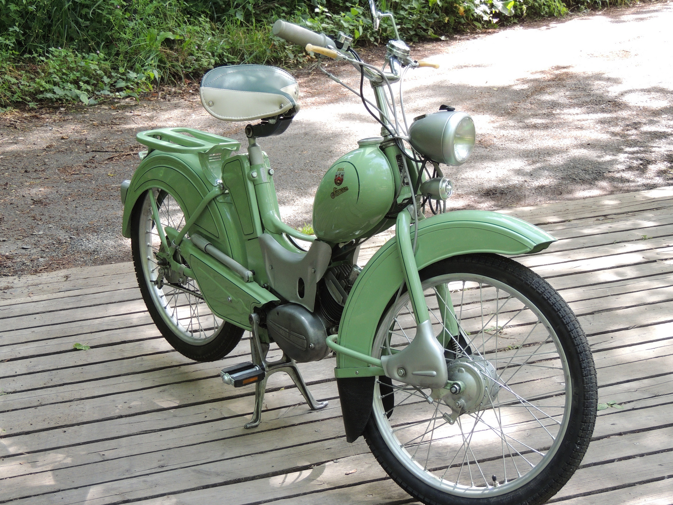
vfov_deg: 19.6
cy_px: 252
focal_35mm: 75
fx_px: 1458
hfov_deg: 26.0
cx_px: 336
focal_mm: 13.3
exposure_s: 1/100
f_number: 3.9
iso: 250
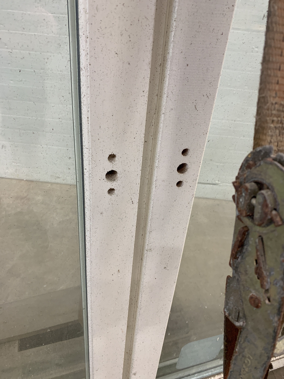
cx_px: 142
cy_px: 190
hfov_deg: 53.1
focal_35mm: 26
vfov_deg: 67.3
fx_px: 284
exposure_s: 1/60
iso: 100
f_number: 1.8
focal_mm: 4.25
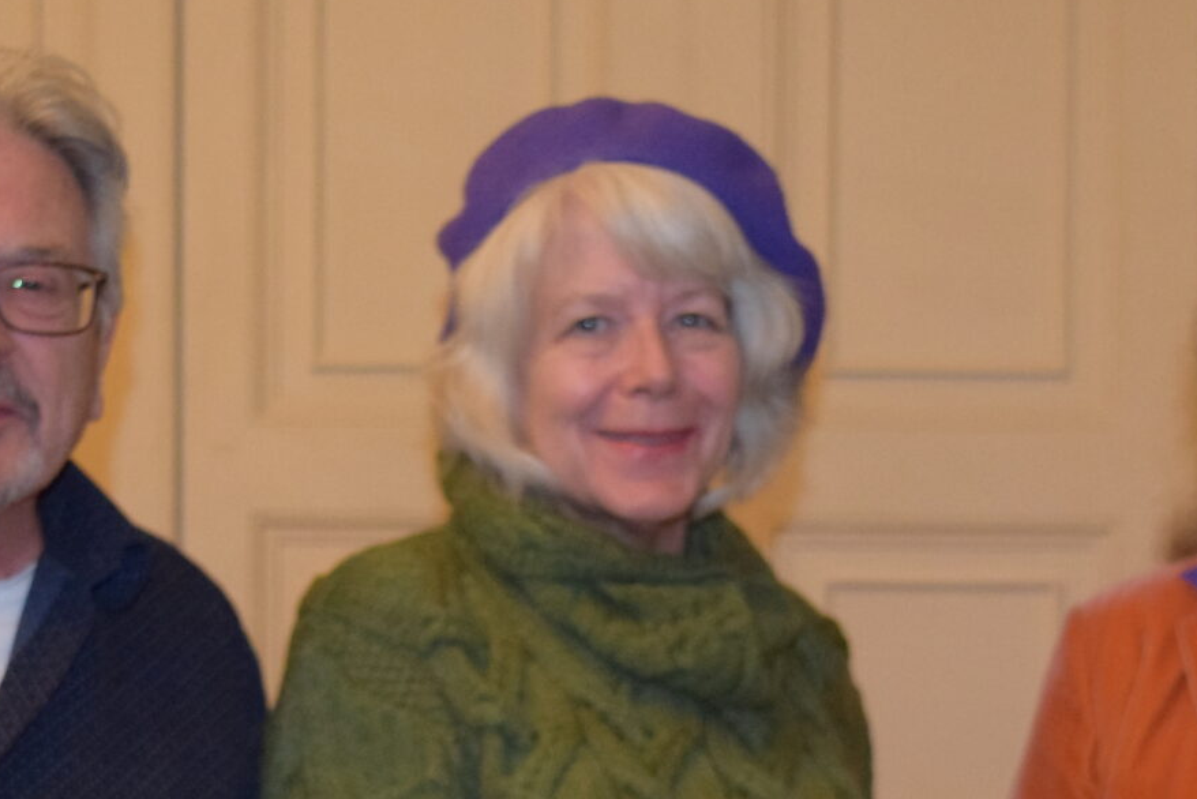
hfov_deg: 21.4
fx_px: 3163
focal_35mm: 95
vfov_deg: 14.1
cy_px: 843
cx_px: 618
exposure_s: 1/60
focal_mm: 29
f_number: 4.2
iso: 2800
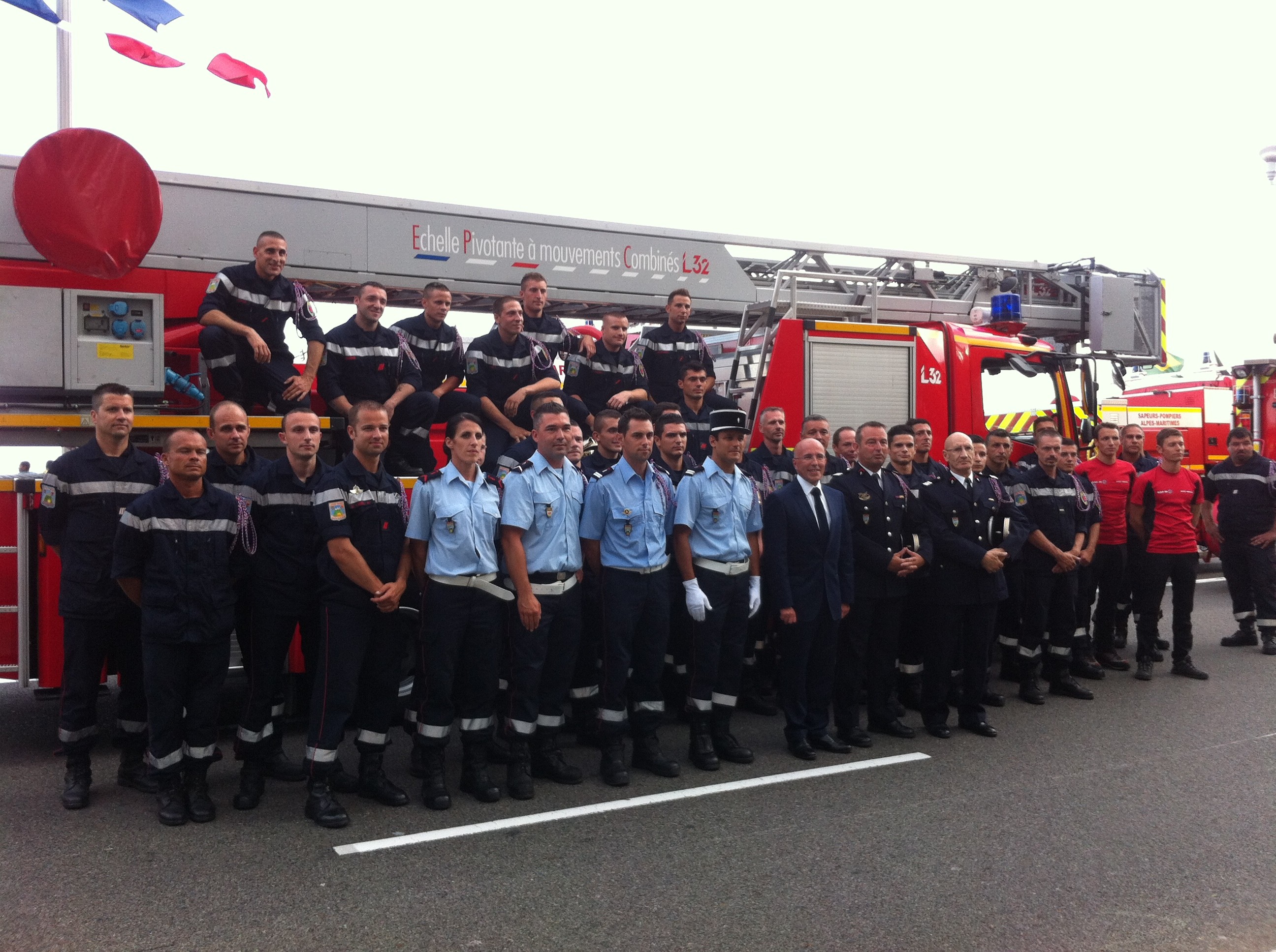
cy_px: 476
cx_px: 638
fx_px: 1288
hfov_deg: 52.7
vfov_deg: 40.6
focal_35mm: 35
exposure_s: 1/120
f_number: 2.8
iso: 100
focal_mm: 3.85
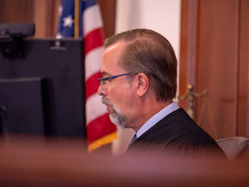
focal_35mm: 194
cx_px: 124
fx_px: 1396
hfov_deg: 10.2
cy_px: 94
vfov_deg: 7.7
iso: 1600
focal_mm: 97
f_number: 2.8
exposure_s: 1/160
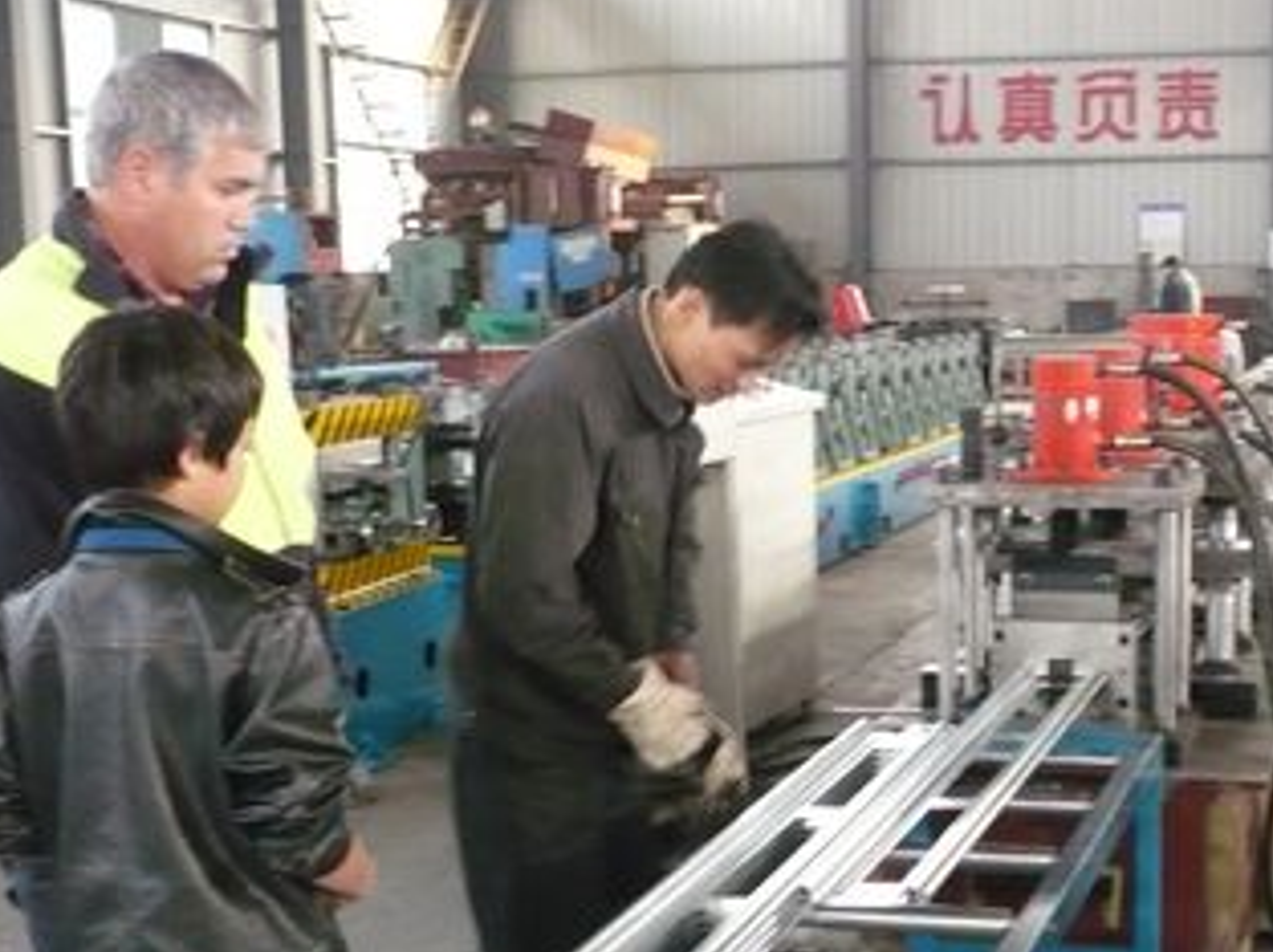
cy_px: 657
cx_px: 874
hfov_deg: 34.0
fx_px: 2057
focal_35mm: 56
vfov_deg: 25.9
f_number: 2.8
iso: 640
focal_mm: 5.8
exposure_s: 1/30
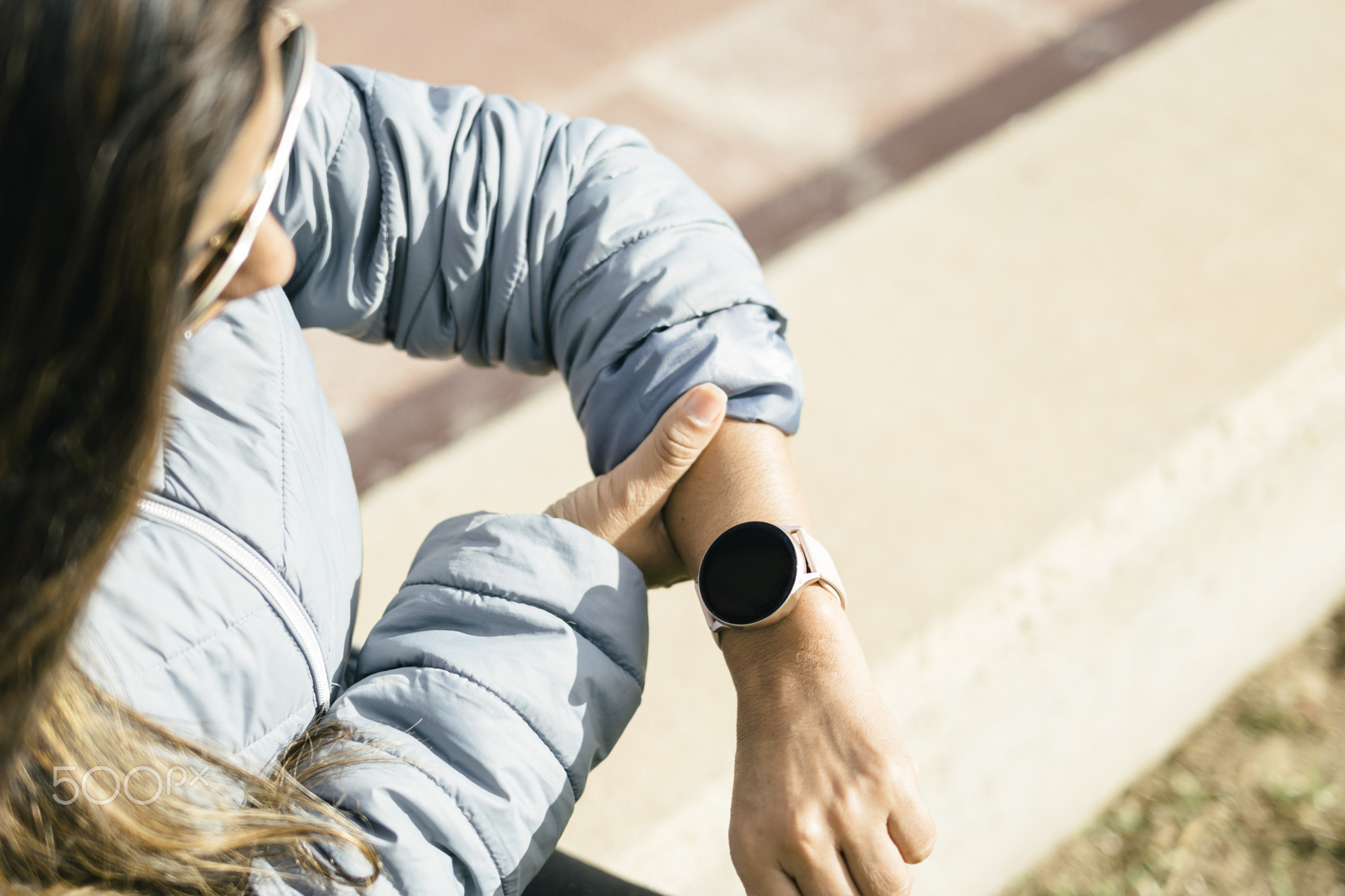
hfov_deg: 33.4
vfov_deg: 22.6
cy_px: 448
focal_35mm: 60
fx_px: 2241
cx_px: 672
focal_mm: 40
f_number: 2
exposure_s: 1/2500
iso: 100
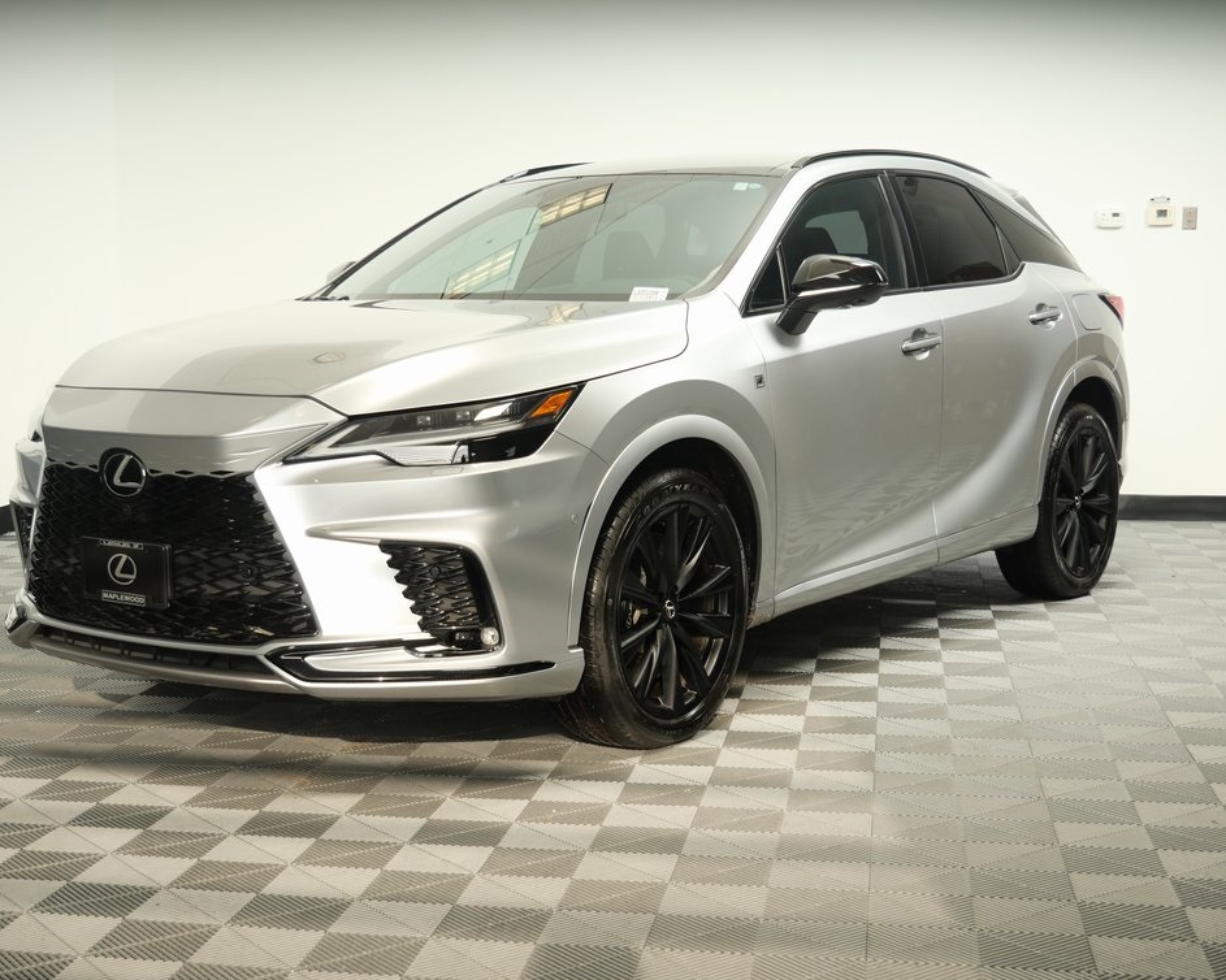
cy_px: 494
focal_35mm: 53
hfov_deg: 35.4
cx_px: 573
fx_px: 1923
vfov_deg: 28.6
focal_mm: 25
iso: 250
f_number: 4.5
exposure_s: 1/200
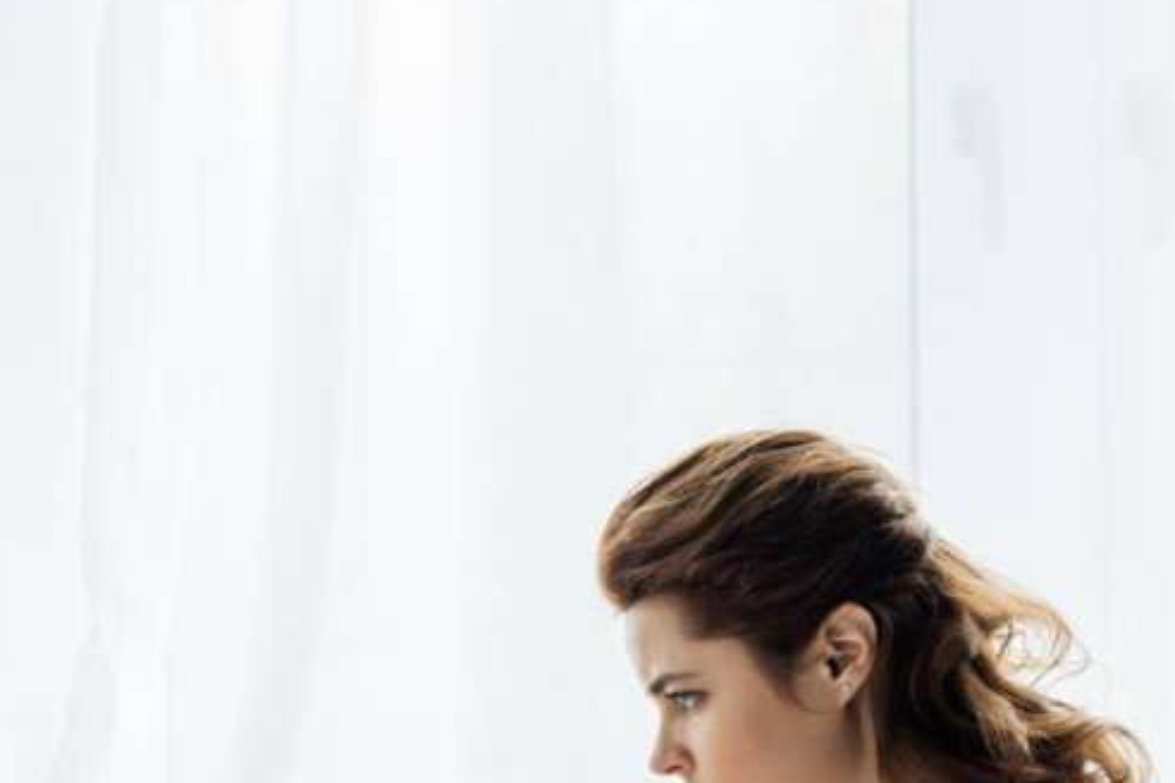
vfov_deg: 13.0
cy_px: 744
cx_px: 53
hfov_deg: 19.2
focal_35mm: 104
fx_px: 3394
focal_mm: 50
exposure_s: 1/160
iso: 200
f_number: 4
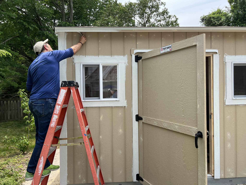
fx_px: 185
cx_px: 123
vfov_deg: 53.1
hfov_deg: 67.3
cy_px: 92
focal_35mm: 26
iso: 50
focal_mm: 5.7
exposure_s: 1/1468
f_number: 1.5
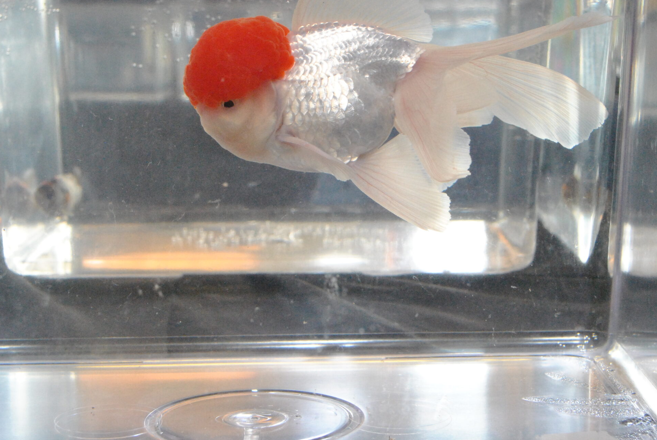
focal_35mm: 56
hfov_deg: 35.6
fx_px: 1023
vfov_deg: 24.2
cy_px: 158
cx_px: 360
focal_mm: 28
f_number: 8
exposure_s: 1/100
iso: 1600
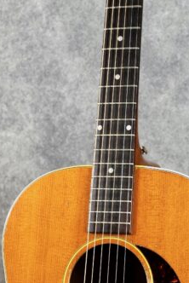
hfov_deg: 8.9
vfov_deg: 13.3
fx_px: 1210
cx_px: 115
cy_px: 184
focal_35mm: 154
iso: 1250
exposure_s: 1/100
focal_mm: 50
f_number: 6.3
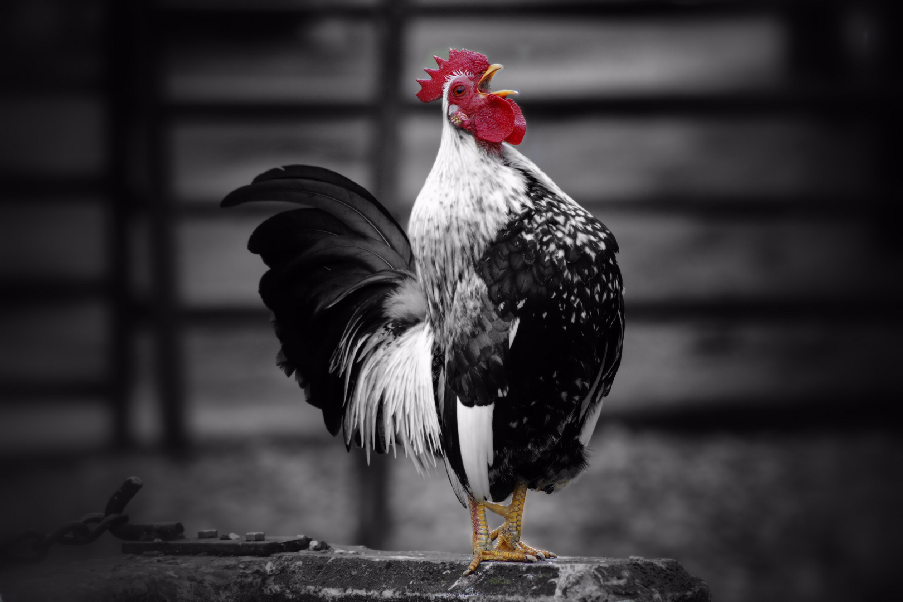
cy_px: 301
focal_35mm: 240
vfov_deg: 5.7
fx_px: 6020
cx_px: 452
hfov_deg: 8.6
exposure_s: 1/200
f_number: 5
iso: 800
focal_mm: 160
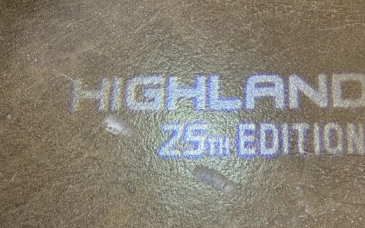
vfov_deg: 17.4
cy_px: 122
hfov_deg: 27.2
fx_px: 746
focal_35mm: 75
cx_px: 256
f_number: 1.78
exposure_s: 1/40
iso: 500
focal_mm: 6.76
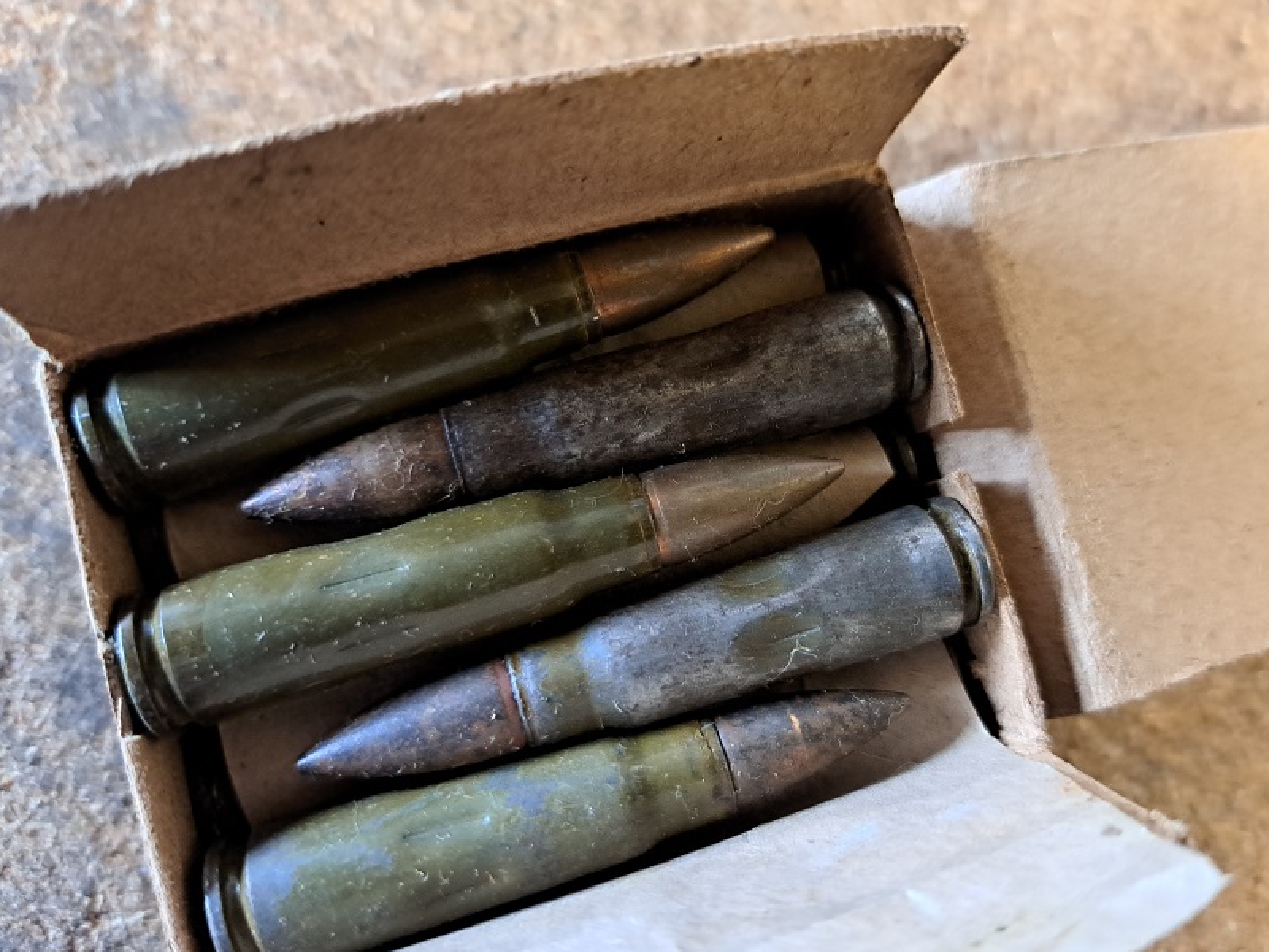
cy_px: 480
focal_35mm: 27
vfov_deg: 51.4
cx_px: 684
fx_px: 990
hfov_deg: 65.2
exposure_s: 1/25
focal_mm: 5.23
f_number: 1.8
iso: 400
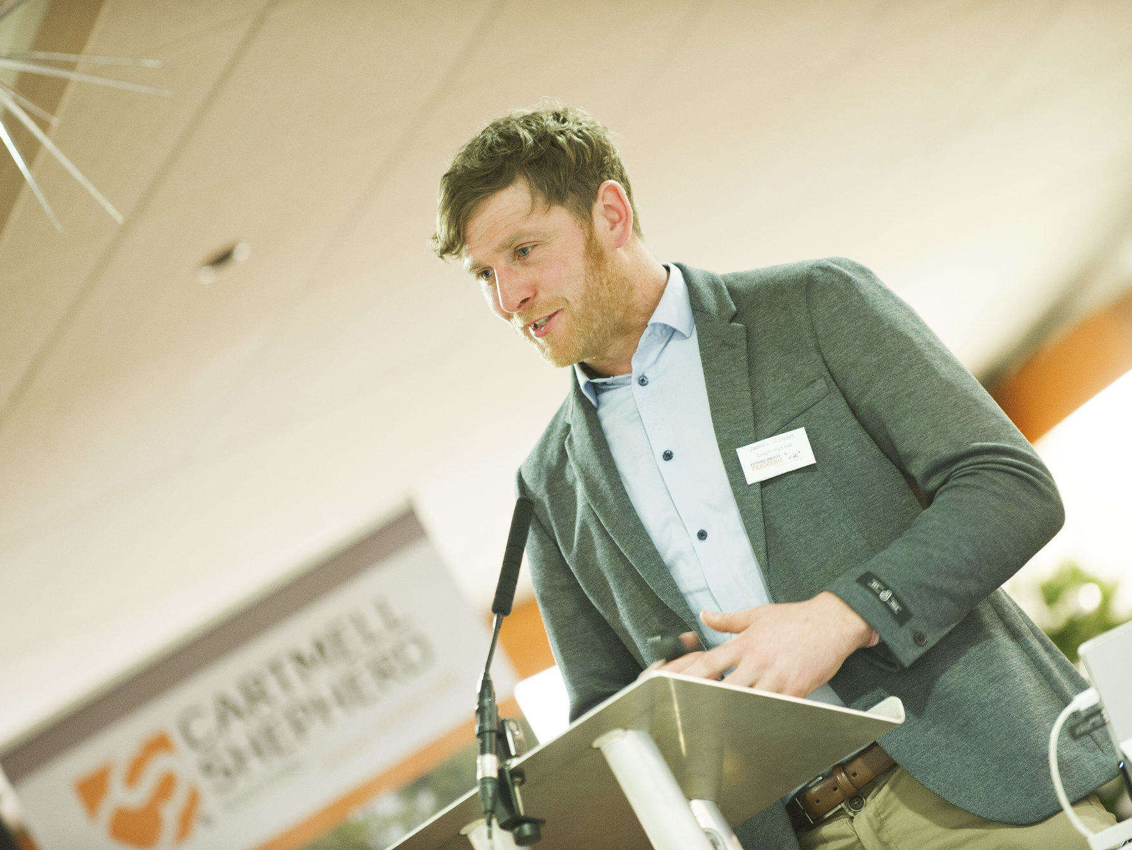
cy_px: 425
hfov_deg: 9.1
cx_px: 541
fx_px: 7098
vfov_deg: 6.8
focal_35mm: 217
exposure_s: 1/60
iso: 1600
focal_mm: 200
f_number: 3.2
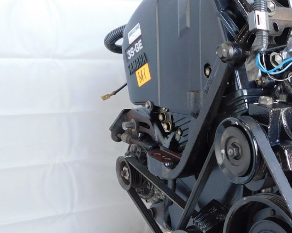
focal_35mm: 49
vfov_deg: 30.4
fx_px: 423
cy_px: 168
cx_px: 317
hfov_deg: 33.4
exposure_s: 1/30
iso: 200
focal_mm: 4
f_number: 3
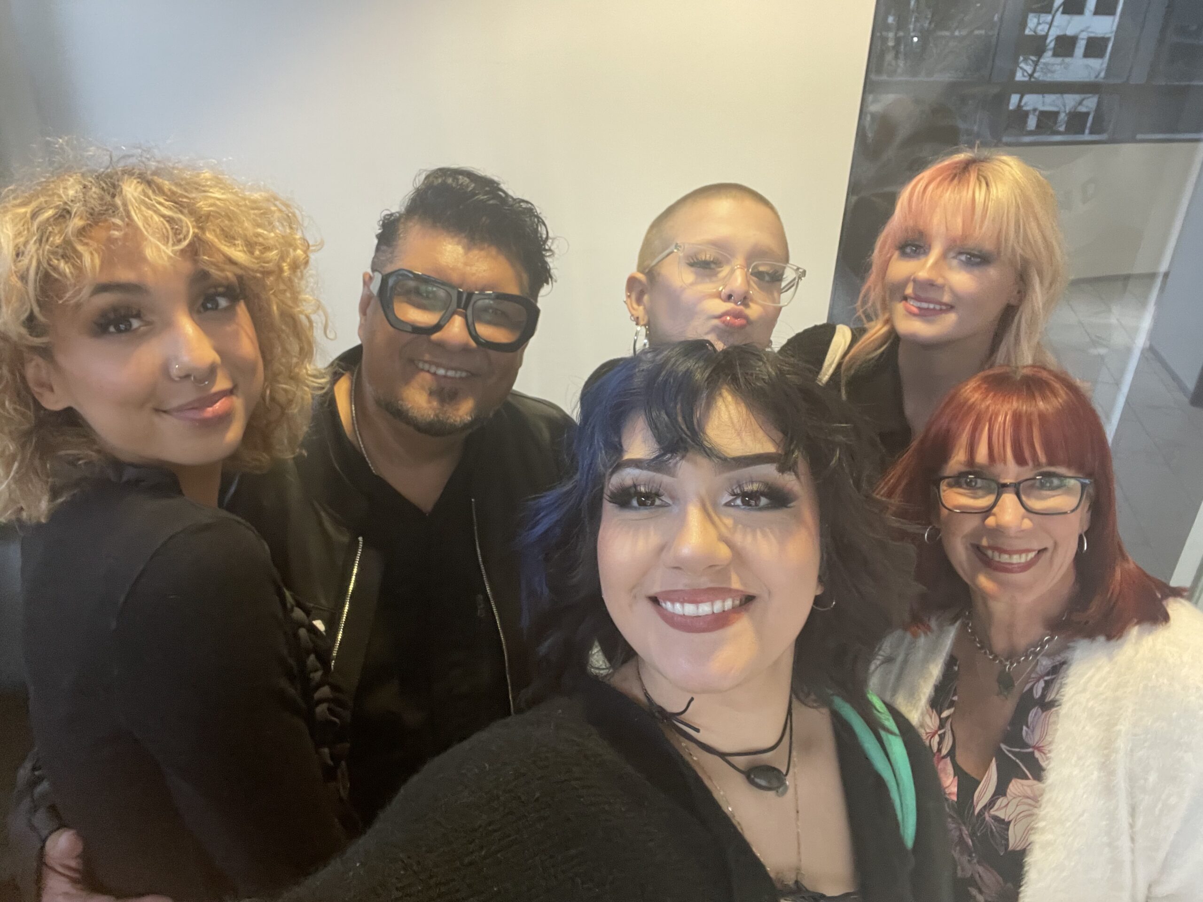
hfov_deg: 73.9
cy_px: 451
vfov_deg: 58.9
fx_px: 799
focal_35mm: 23
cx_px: 602
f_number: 2.2
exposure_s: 1/30
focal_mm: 2.71
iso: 400
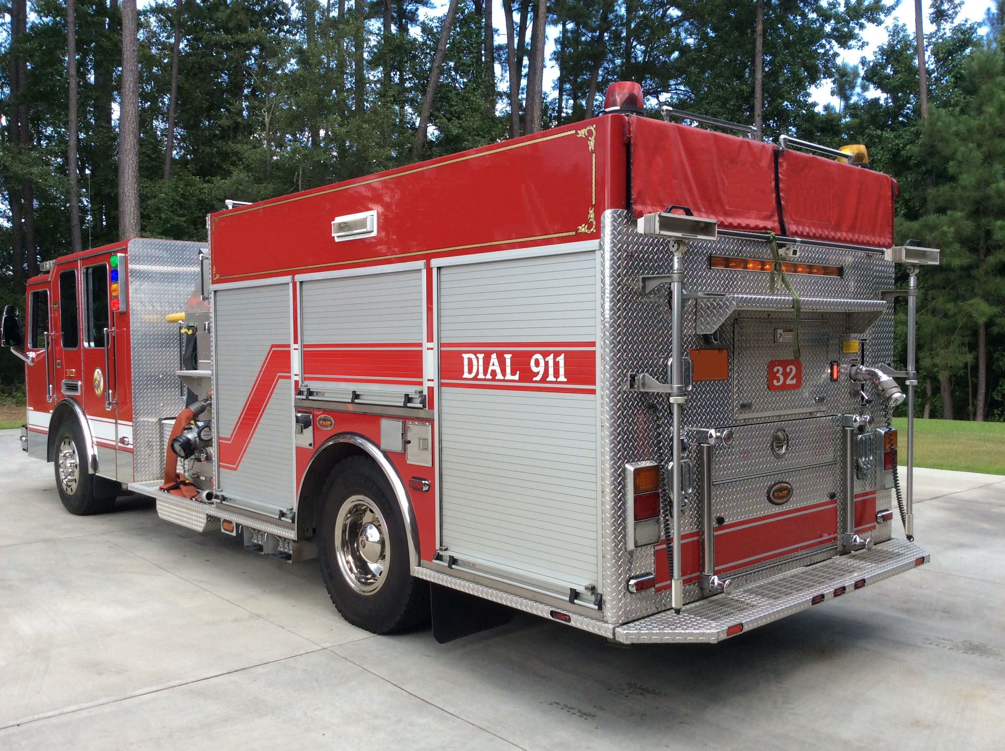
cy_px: 376
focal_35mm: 32
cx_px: 502
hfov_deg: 56.9
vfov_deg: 44.1
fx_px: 928
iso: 32
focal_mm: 3.3
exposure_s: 1/251
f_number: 2.4
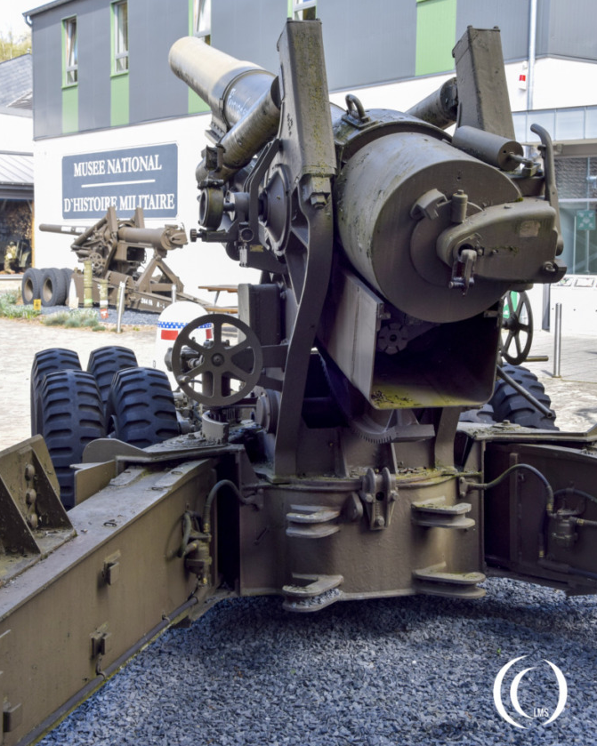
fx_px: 1215
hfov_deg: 27.6
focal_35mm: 55
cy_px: 318
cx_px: 299
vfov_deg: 34.1
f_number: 7.1
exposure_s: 1/200
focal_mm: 32
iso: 400
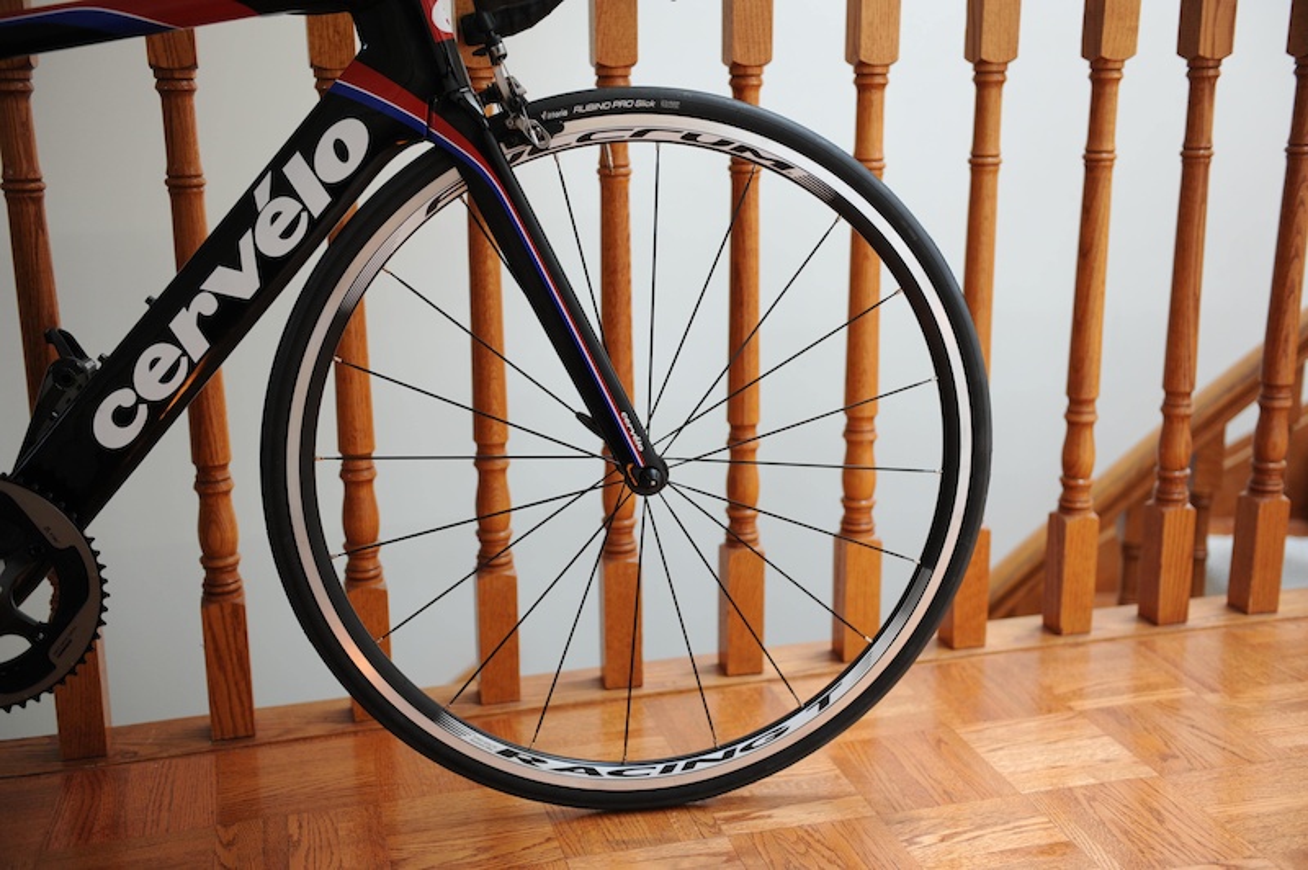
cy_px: 435
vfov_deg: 35.0
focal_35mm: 38
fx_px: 1379
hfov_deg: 50.7
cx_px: 654
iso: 800
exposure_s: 1/250
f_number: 2.8
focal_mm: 38
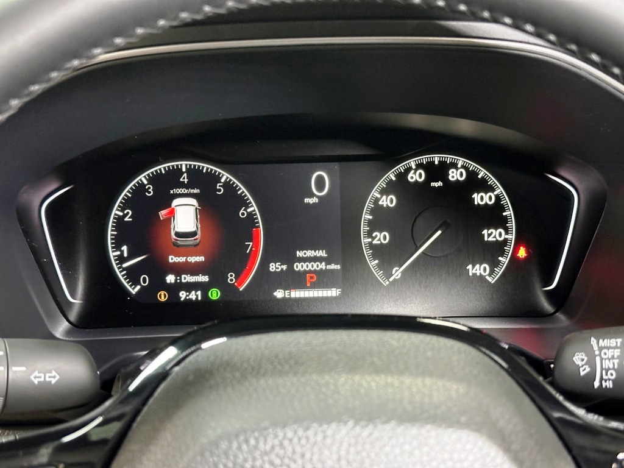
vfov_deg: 30.3
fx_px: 865
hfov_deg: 39.7
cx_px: 312
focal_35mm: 48
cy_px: 234
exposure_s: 1/30
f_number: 1.78
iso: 640
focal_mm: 6.86
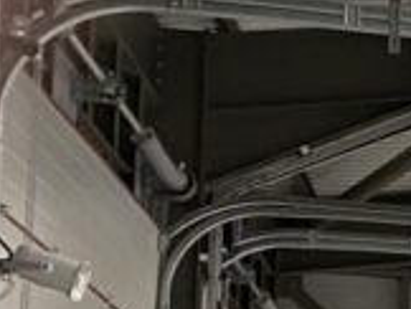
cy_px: 646
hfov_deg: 7.5
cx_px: 1517
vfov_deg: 7.0
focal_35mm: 205
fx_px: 2438
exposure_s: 1/50
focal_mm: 4.25
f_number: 1.8
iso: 125
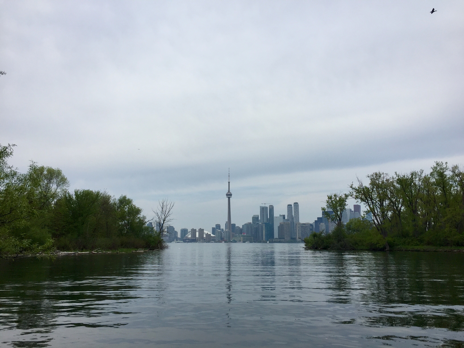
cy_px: 174
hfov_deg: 61.7
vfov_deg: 48.2
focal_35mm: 29
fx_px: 389
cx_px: 232
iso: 32
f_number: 2.2
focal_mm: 4.15
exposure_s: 1/3597
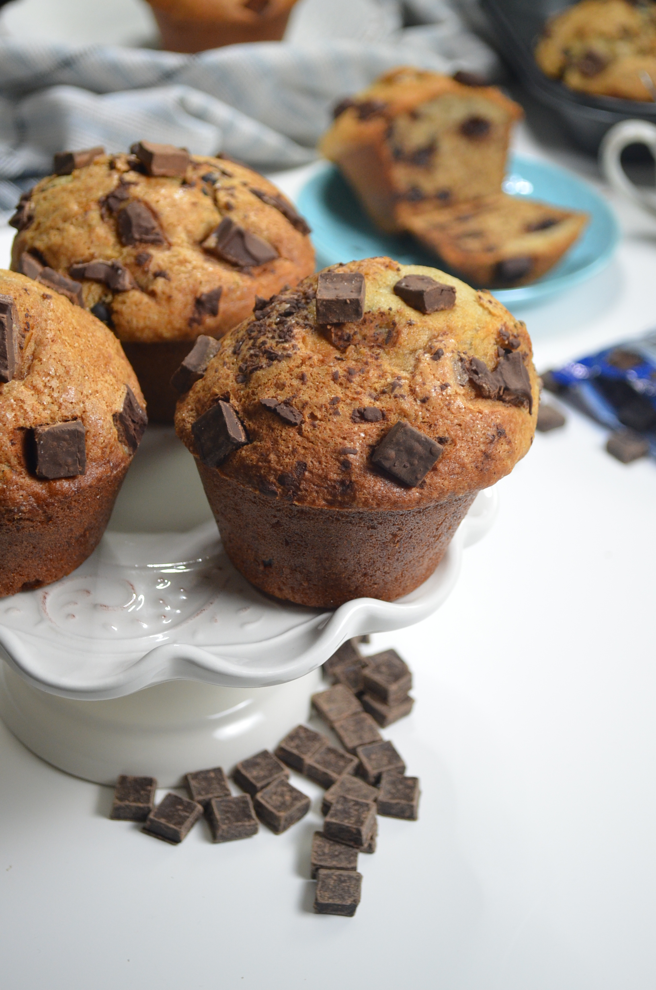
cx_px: 328
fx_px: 1730
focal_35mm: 63
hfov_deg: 21.5
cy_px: 495
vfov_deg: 32.0
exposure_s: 1/60
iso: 1100
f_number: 5.3
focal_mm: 42
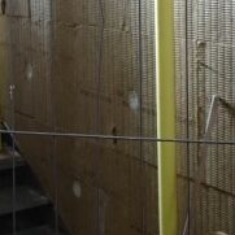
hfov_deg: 19.3
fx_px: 691
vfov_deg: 19.1
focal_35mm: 90
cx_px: 118
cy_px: 42
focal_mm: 8.8
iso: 1000
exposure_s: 1/250
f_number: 2.5
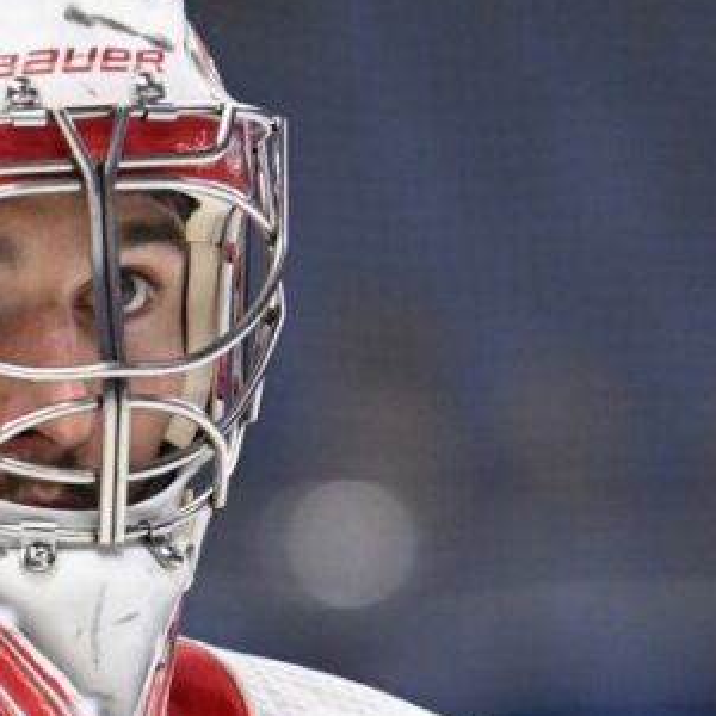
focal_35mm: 370
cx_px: -79
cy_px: 406
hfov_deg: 4.7
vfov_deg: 4.7
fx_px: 8659
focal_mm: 170
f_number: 3.2
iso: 3200
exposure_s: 1/2000
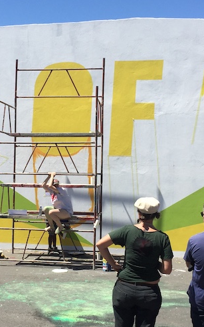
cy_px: 165
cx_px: 73
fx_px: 490
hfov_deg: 23.5
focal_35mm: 55
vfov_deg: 36.9
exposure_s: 1/2198
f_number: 2.2
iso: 32
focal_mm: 4.15
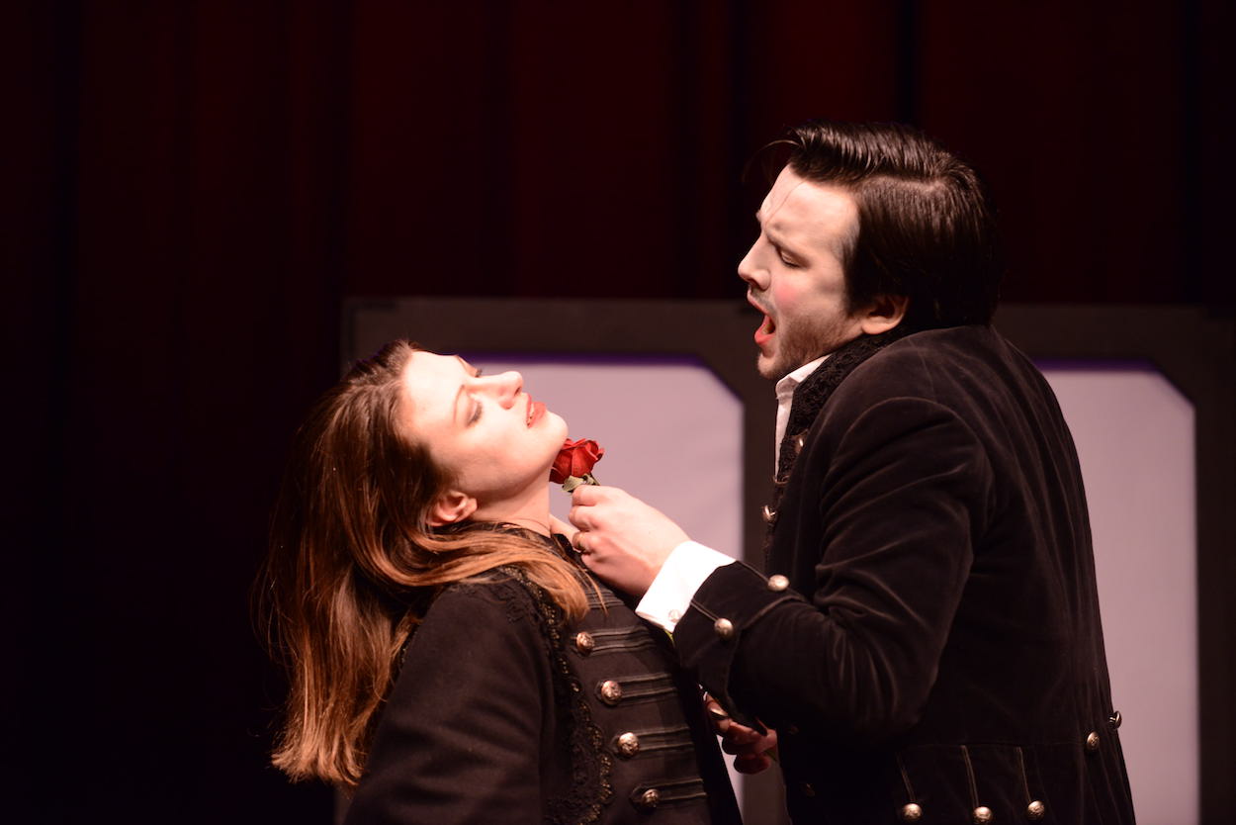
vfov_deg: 10.2
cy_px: 412
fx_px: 4636
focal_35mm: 135
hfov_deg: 15.2
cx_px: 618
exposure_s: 1/200
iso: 1600
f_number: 2.8
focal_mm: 135
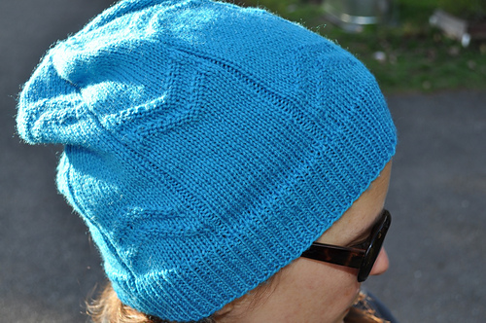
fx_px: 566
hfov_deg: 46.5
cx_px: 243
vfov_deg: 31.8
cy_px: 162
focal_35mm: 42
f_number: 5.6
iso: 200
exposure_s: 1/160
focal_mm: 28
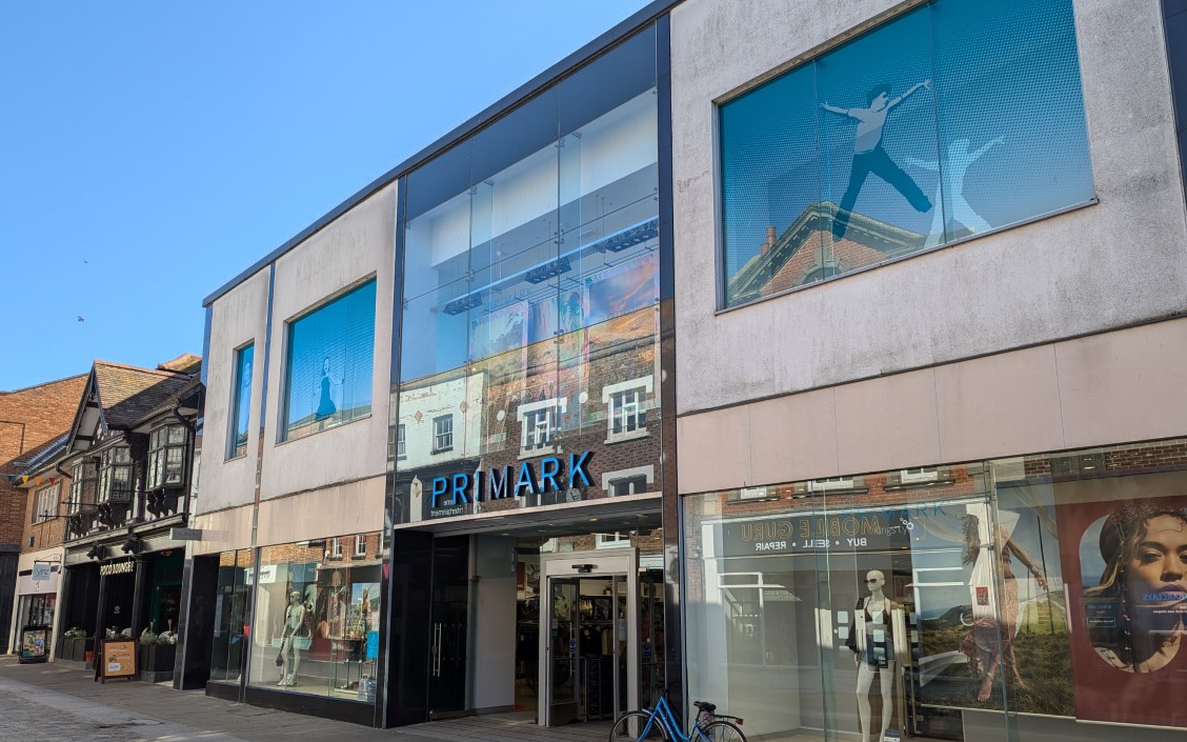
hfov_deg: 68.4
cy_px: 456
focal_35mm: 27
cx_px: 591
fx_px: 873
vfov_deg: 45.7
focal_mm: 6.81
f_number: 1.85
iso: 46
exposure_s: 1/913
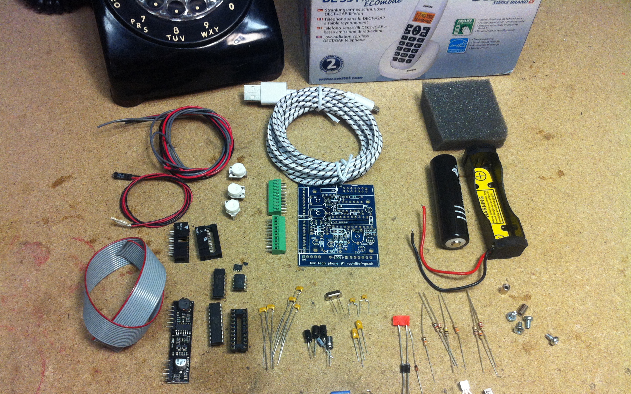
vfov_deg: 33.5
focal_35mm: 38
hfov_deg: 51.5
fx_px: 653
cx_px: 311
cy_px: 237
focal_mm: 3.85
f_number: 2.8
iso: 100
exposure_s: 1/60
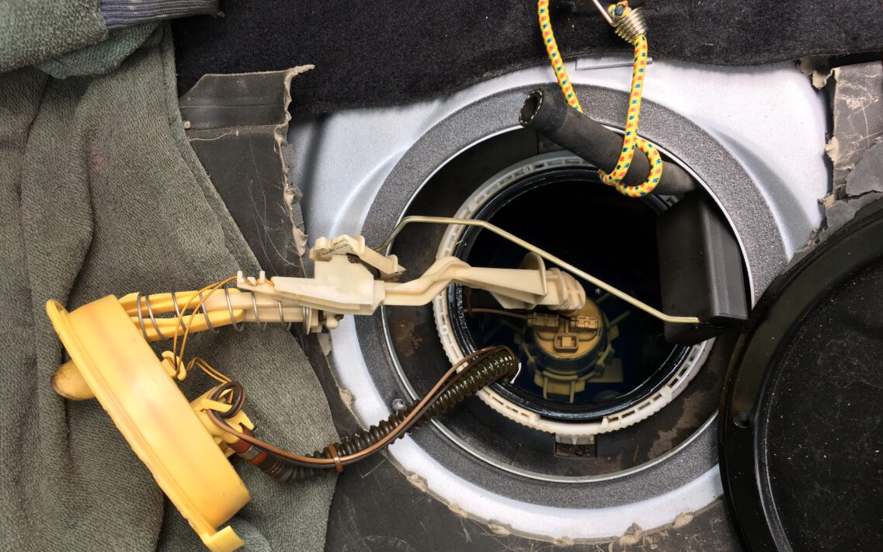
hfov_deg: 61.2
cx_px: 439
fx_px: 746
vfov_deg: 40.5
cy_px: 317
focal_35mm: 31
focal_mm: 4.15
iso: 32
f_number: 2.2
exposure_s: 1/60
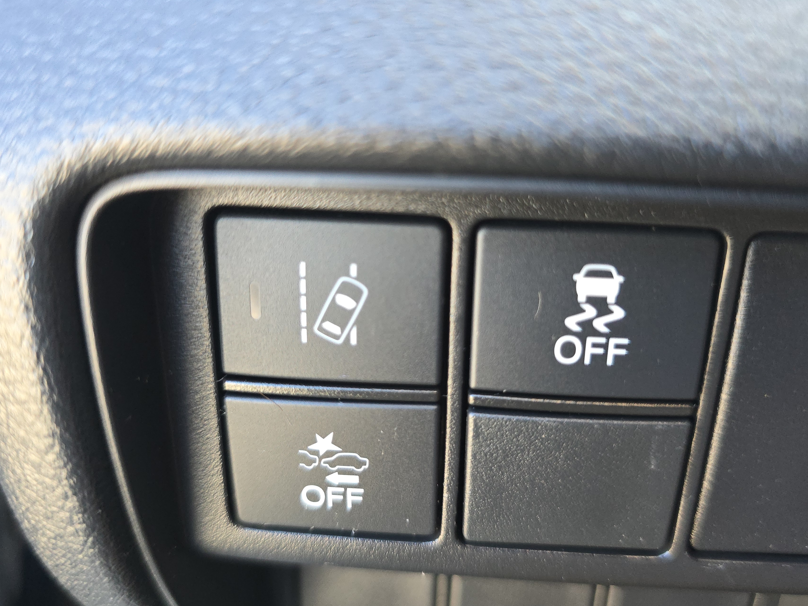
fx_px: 630
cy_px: 312
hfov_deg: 65.3
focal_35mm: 27
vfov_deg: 51.4
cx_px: 402
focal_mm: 6.3
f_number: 1.7
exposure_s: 1/120
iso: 320
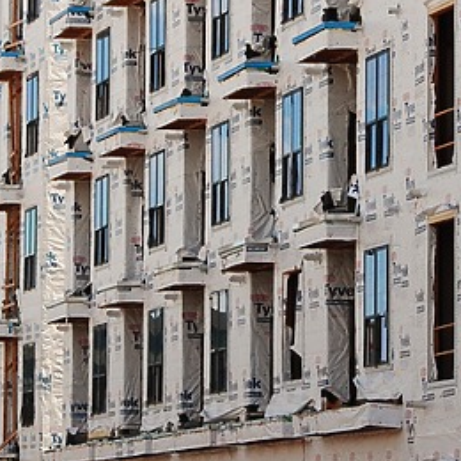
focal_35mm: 310
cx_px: 317
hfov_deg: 5.6
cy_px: 43
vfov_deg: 5.6
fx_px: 4671
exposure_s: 1/250
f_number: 10
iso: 160
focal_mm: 70
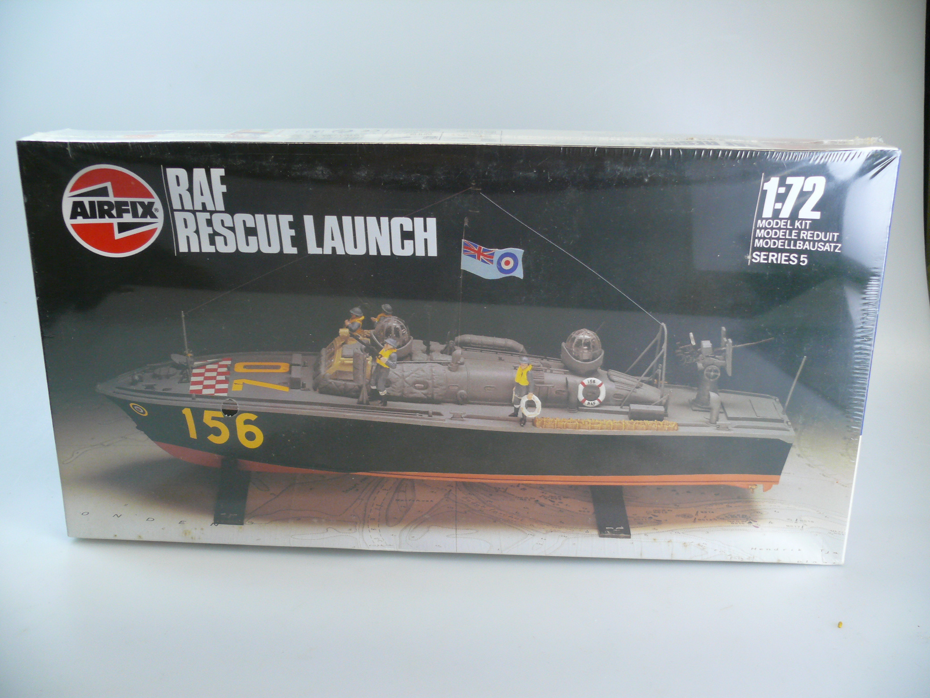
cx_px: 465
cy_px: 349
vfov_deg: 40.7
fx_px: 940
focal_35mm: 35
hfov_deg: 52.6
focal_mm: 7.4
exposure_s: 1/125
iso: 200
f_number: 2.8
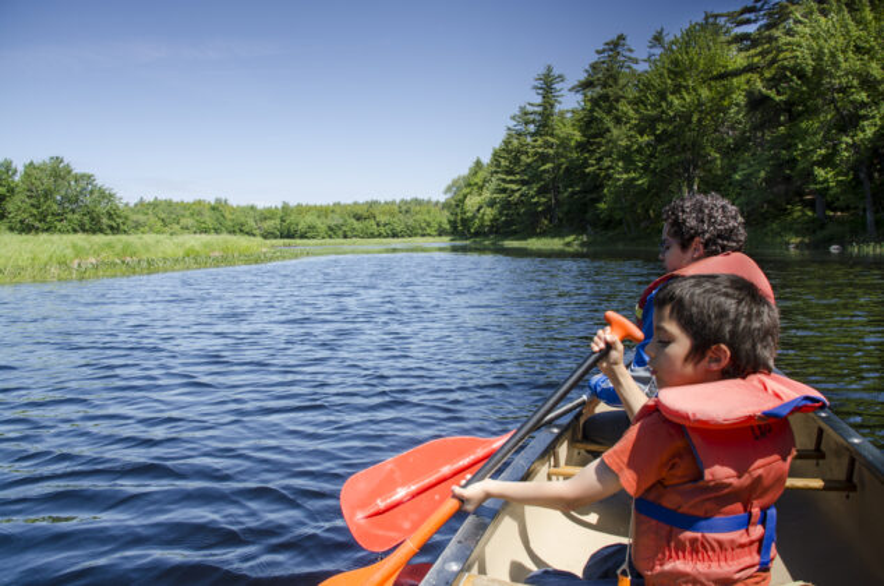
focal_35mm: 30
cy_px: 293
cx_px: 442
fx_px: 735
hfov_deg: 62.0
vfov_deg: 43.4
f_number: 6.3
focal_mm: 20
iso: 100
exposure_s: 1/250
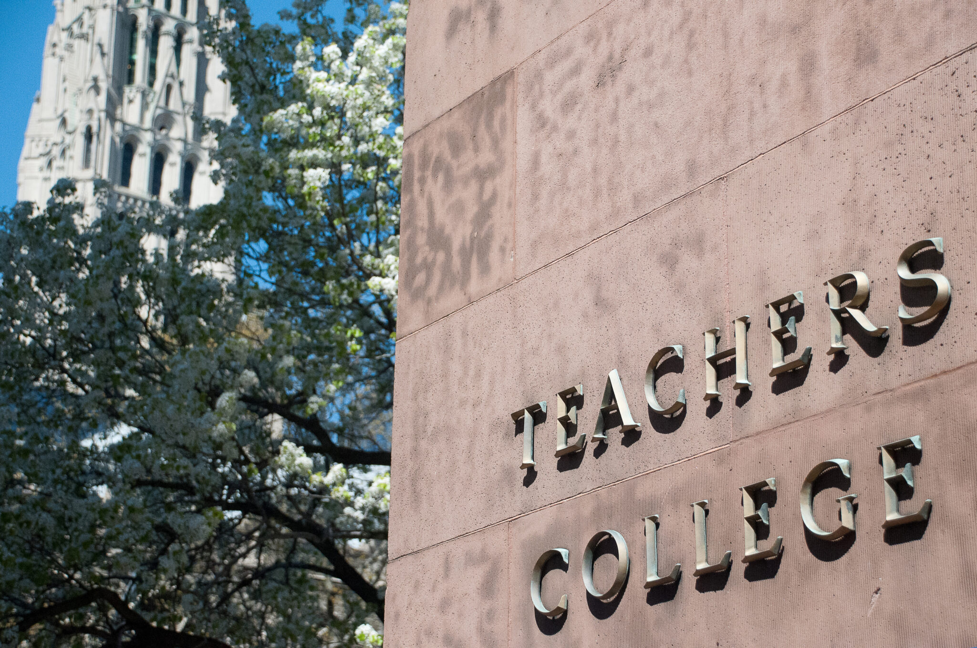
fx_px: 1952
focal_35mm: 72
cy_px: 324
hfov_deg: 28.1
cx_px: 488
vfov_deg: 18.9
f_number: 4.8
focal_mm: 48
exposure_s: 1/6400
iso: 1600
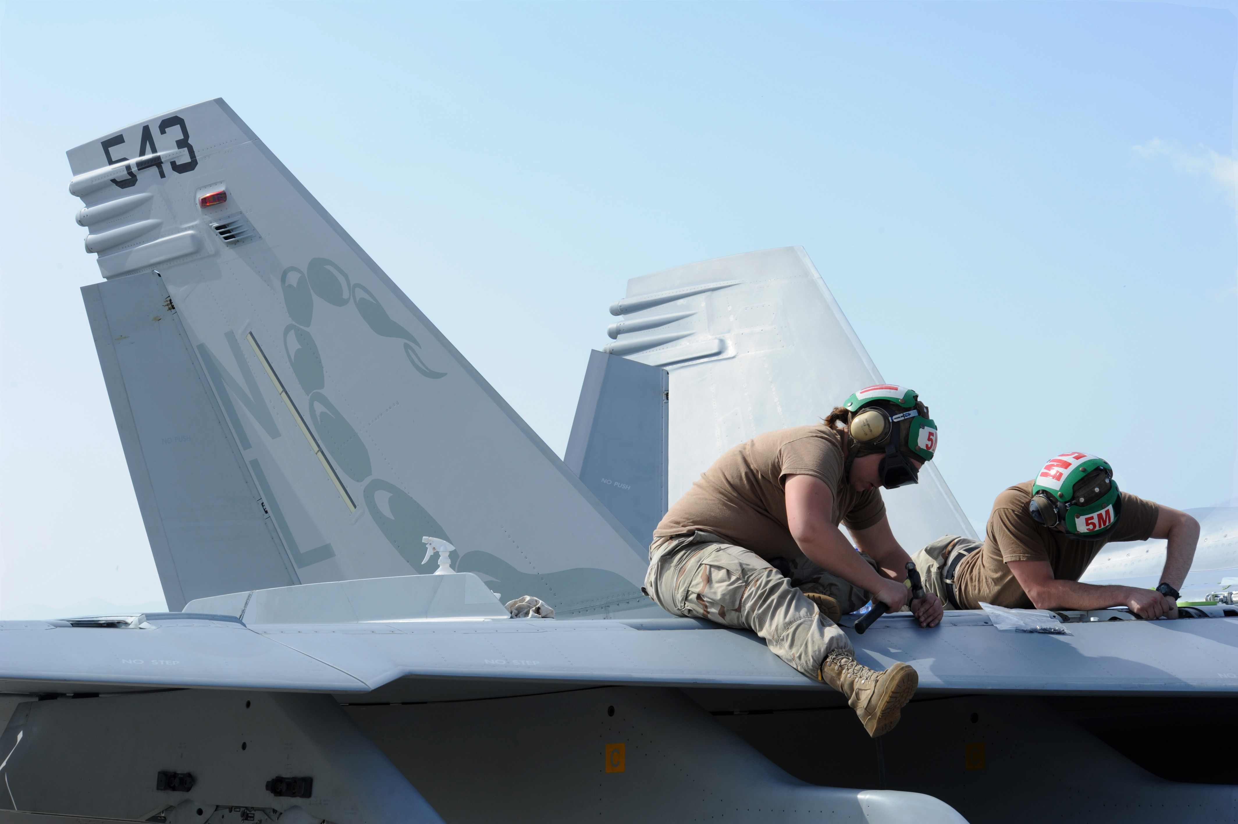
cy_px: 412
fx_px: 2749
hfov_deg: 25.4
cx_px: 619
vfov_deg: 17.0
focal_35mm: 80
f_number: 16
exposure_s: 1/125
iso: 200
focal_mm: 80
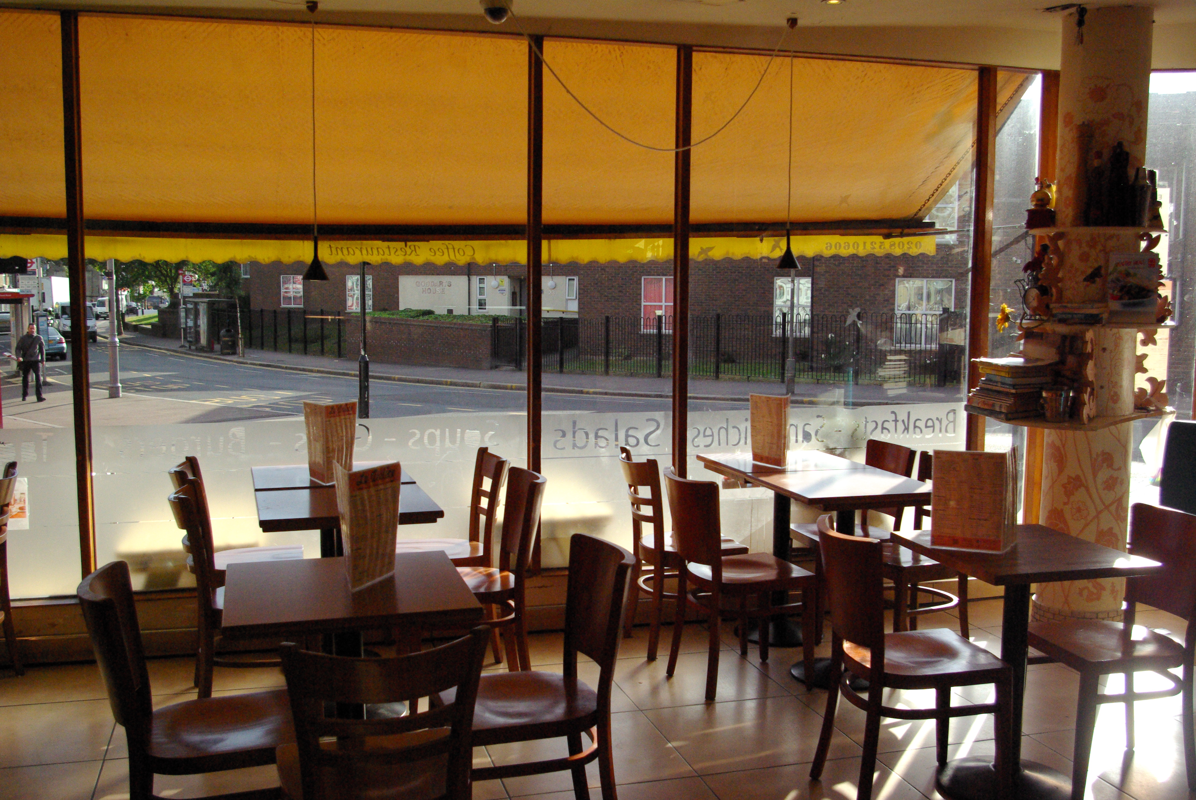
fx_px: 1148
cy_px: 400
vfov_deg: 38.5
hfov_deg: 55.0
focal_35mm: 34
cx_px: 598
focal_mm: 23
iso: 1600
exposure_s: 1/2500
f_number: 6.3
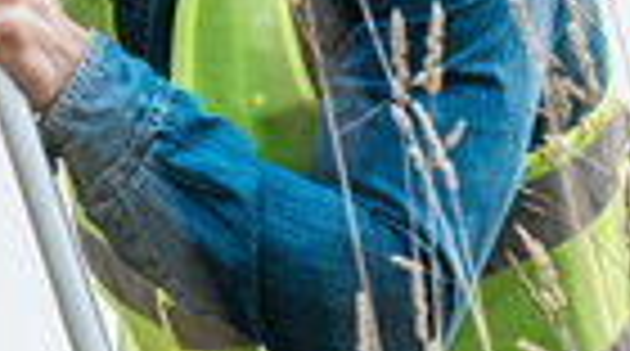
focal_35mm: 452
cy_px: -130
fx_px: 7533
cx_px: -468
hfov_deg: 4.7
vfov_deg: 2.7
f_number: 4
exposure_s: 1/320
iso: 125
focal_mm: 102
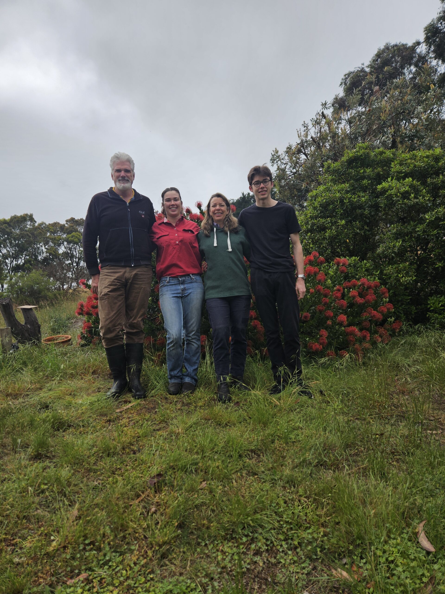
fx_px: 394
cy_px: 297
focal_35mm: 23
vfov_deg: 73.9
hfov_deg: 58.9
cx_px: 222
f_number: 1.8
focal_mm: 5.4
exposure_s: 1/1418
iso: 25
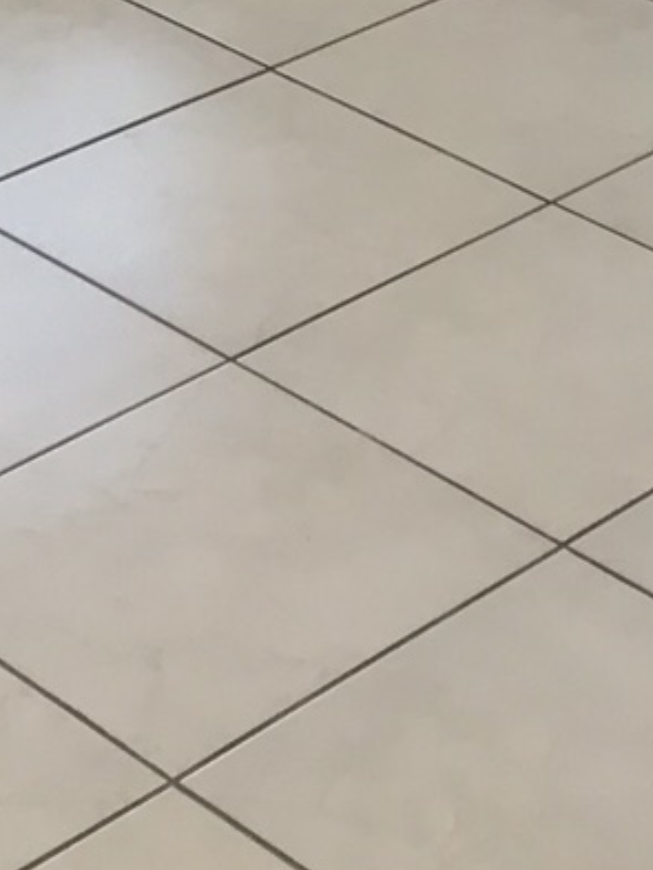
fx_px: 3670
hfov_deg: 10.0
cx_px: 770
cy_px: -1339
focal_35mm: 146
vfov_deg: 11.0
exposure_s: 1/50
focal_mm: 3.99
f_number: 1.8
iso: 32
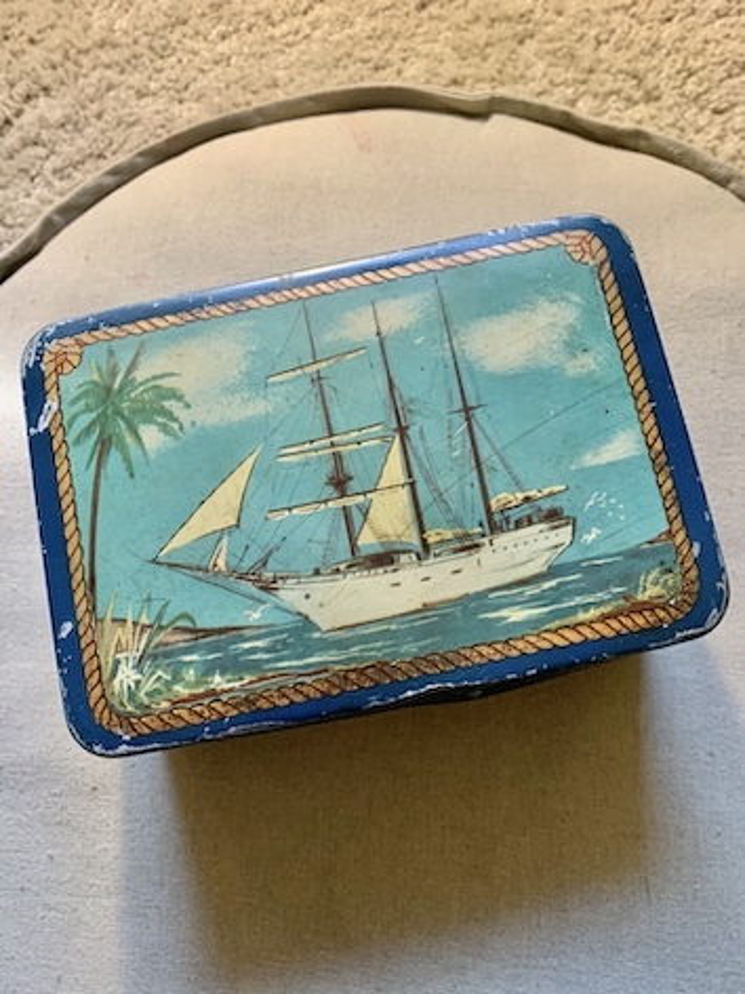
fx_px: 746
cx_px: 372
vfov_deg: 67.3
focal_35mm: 26
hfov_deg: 53.1
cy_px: 497
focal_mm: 4.25
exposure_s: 1/40
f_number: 1.8
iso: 400
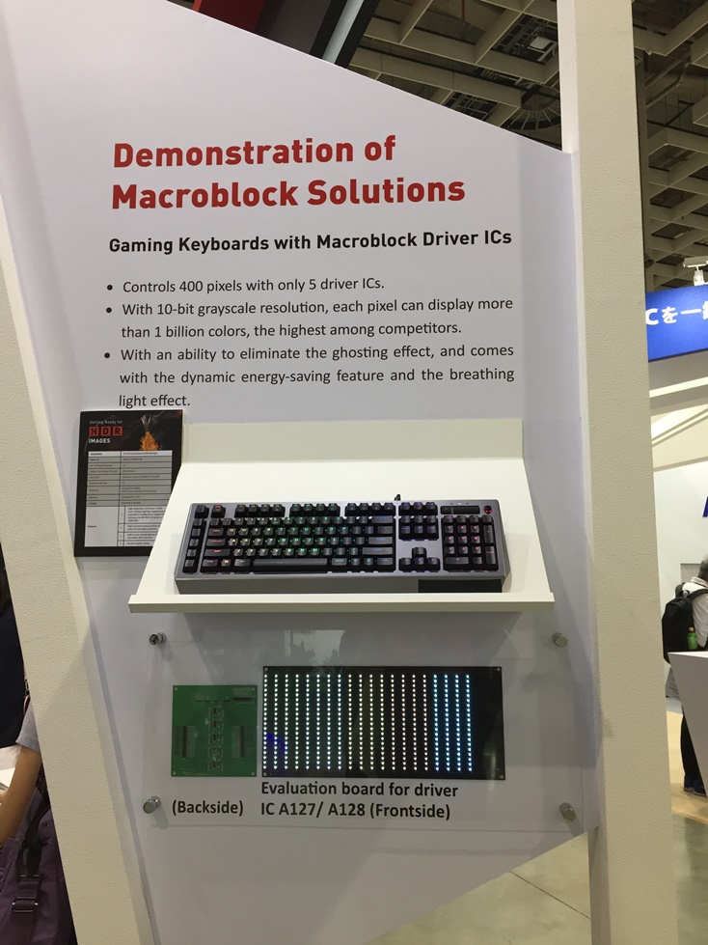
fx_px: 791
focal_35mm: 29
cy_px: 472
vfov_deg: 61.7
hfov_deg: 48.2
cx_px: 354
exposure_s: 1/40
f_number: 2.2
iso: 32
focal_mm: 4.15
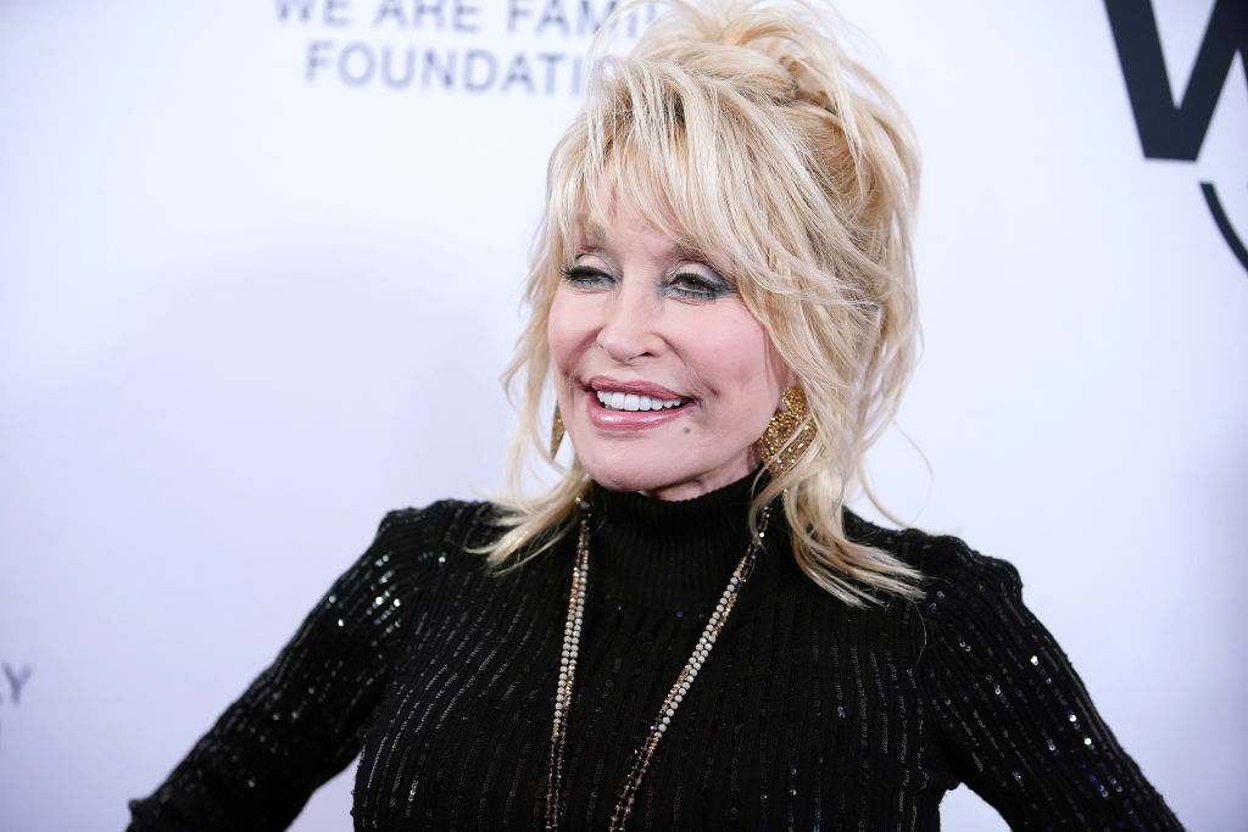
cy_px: 416
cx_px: 624
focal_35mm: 90
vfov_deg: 15.2
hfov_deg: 22.6
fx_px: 3120
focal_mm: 90
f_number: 2.8
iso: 3200
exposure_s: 1/320
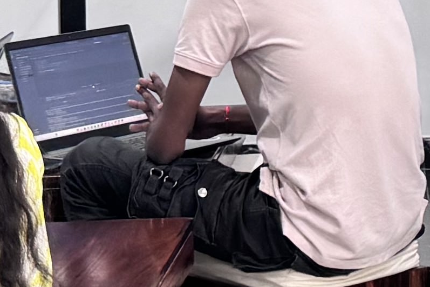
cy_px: -332
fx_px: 2137
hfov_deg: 11.4
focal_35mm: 179
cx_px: 401
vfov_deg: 7.3
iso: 200
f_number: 1.78
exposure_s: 1/100
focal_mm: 6.76
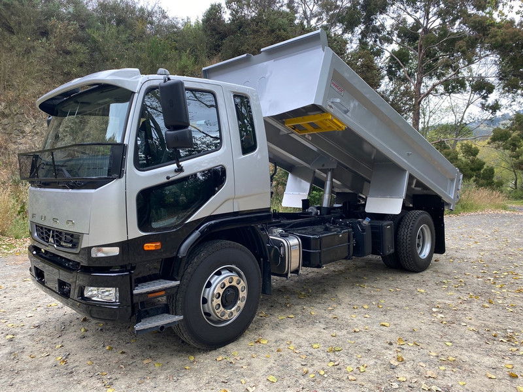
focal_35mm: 26
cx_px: 262
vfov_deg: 53.1
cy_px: 196
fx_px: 393
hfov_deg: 67.3
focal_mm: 4.25
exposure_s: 1/138
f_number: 1.8
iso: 32
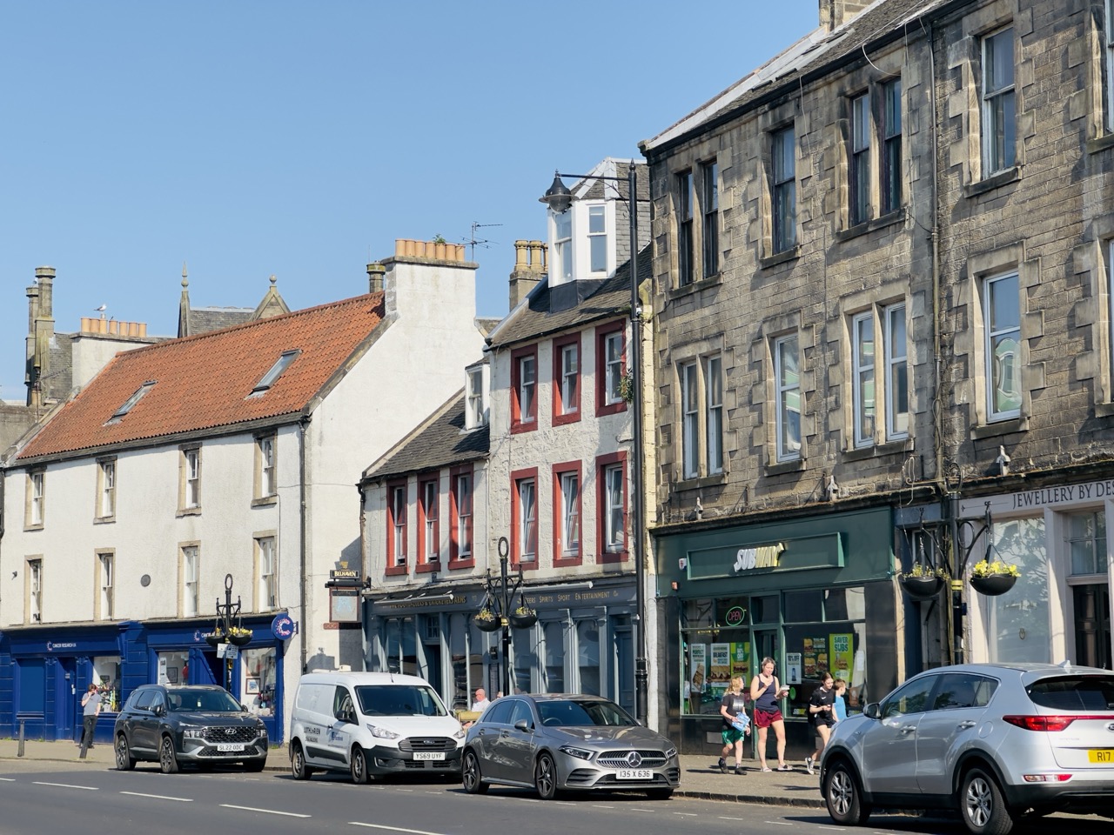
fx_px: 2478
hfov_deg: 25.3
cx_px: 557
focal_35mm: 77
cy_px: 418
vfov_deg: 19.1
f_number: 2.8
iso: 32
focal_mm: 9
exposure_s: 1/821
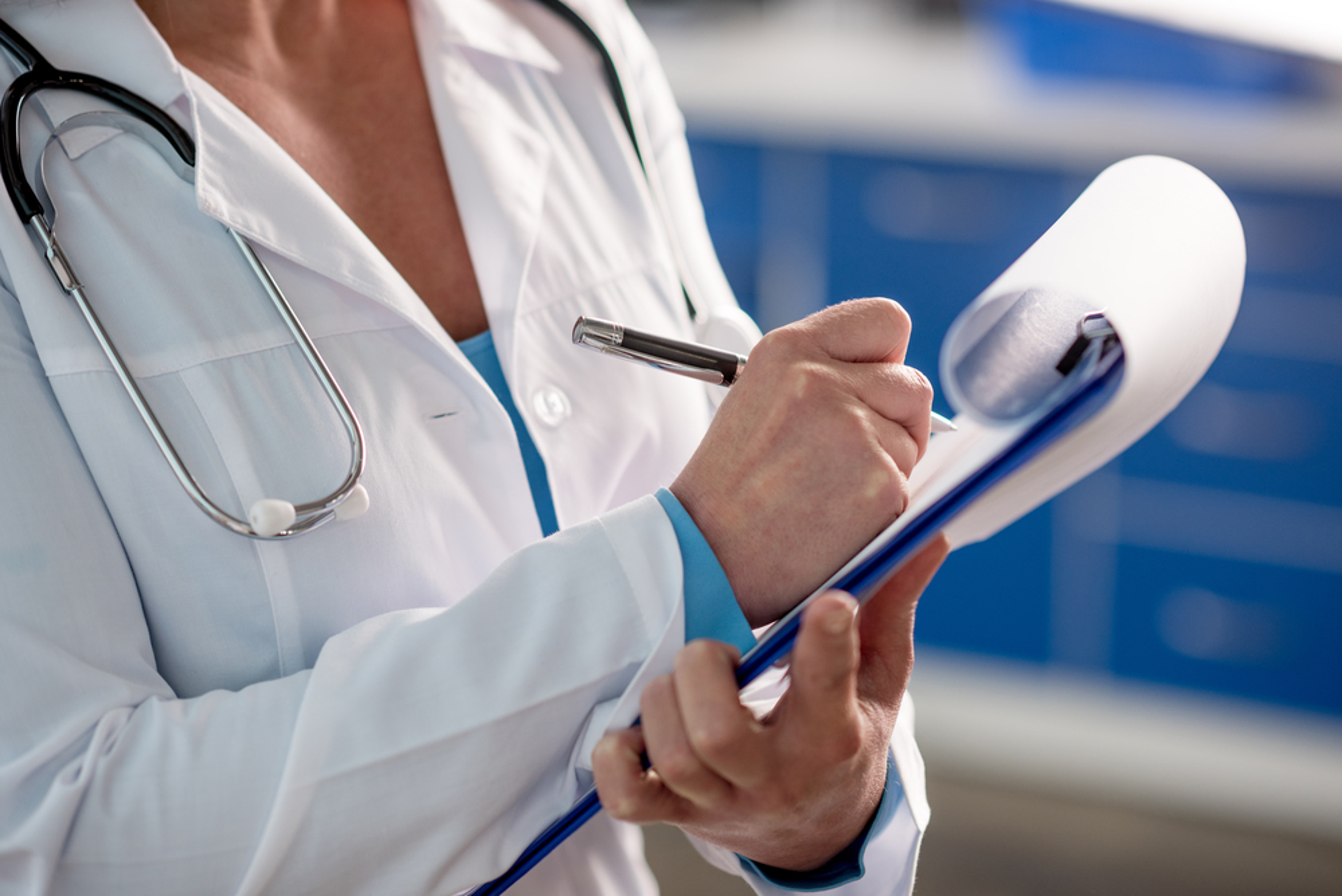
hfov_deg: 23.9
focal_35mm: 85
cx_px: 671
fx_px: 3170
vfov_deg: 16.1
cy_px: 448
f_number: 2.2
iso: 250
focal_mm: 85
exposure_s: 1/80
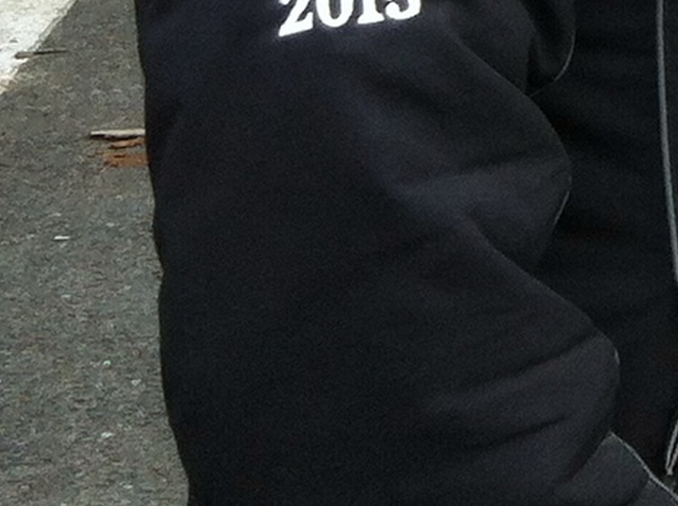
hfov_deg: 9.3
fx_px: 3792
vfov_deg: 7.1
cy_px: -828
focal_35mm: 194
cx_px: 1557
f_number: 2.8
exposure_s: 1/138
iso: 80
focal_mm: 3.85
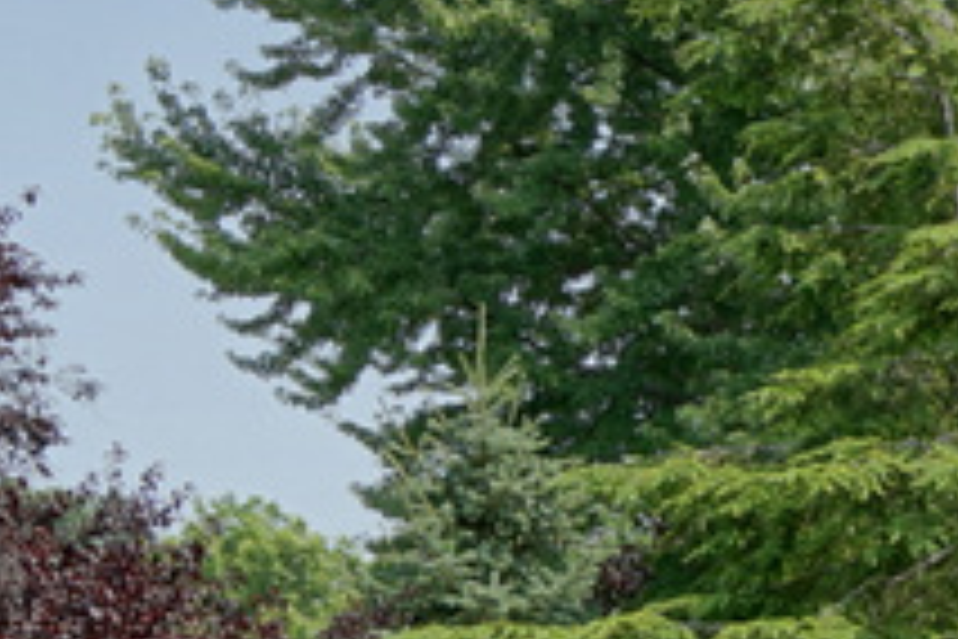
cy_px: 893
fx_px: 3592
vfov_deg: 9.9
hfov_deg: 12.9
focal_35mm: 135
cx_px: 2010
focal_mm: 18
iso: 100
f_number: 8
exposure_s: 1/125
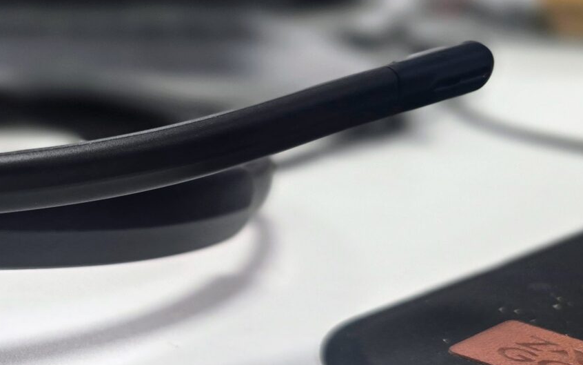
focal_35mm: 59
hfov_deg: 31.0
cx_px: -48
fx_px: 938
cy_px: 229
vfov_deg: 22.0
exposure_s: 1/50
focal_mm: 6.3
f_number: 1.7
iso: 50
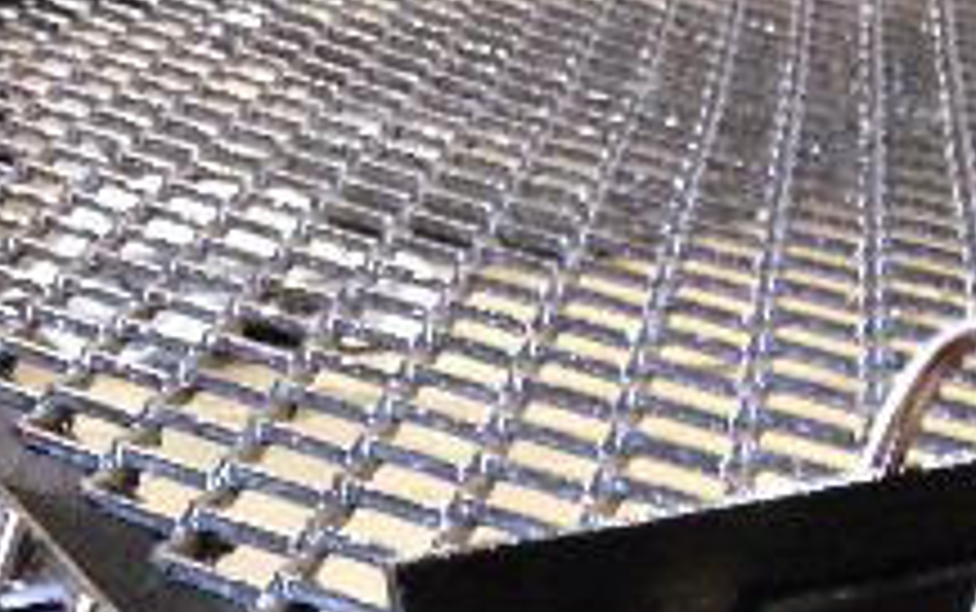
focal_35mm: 116
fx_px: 3088
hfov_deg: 17.6
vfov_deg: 10.0
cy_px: 1426
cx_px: 909
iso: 320
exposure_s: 1/17
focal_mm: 4.12
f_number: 2.4
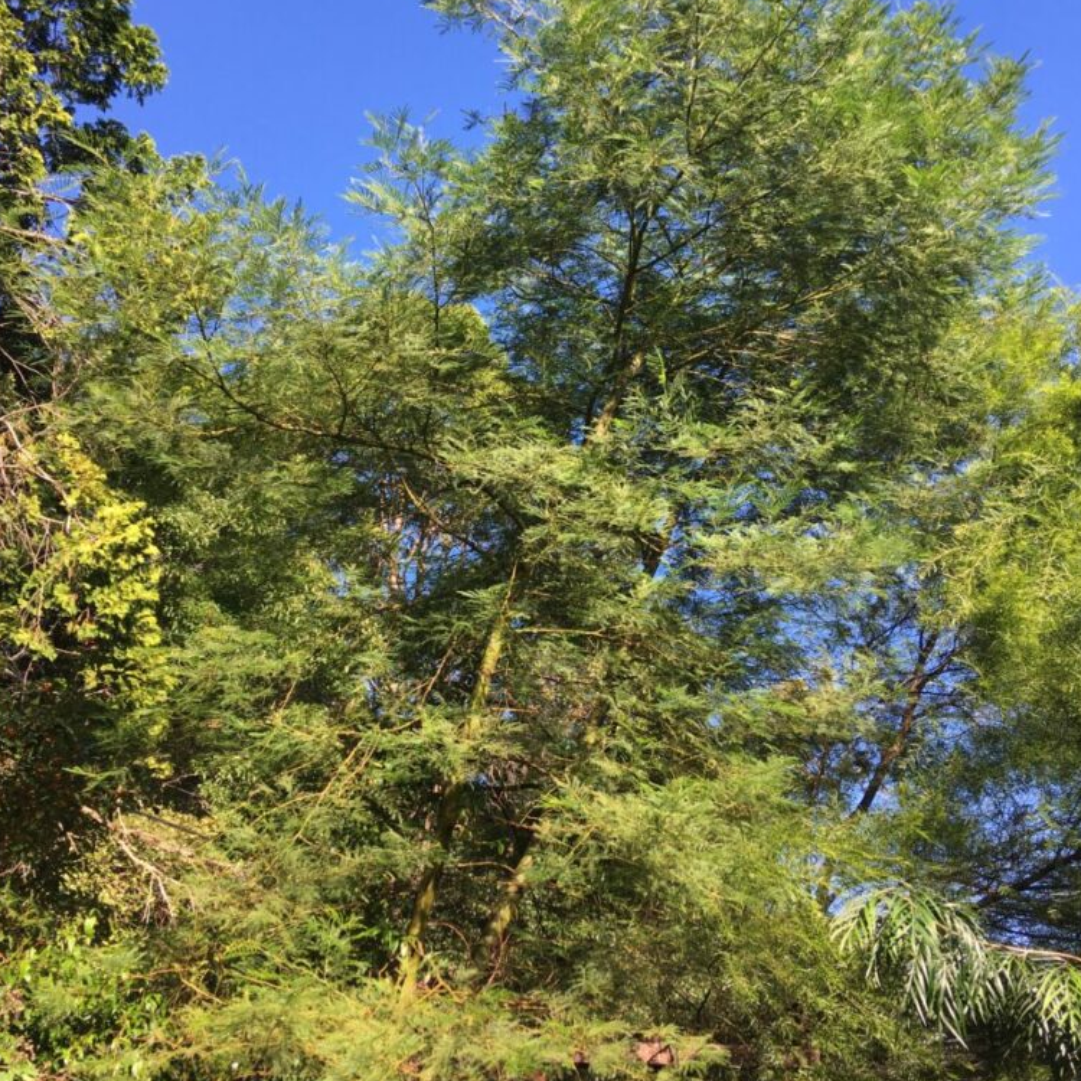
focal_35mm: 35
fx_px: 1237
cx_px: 540
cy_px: 507
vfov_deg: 47.2
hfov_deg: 47.2
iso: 25
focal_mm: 4.15
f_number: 2.2
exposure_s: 1/363
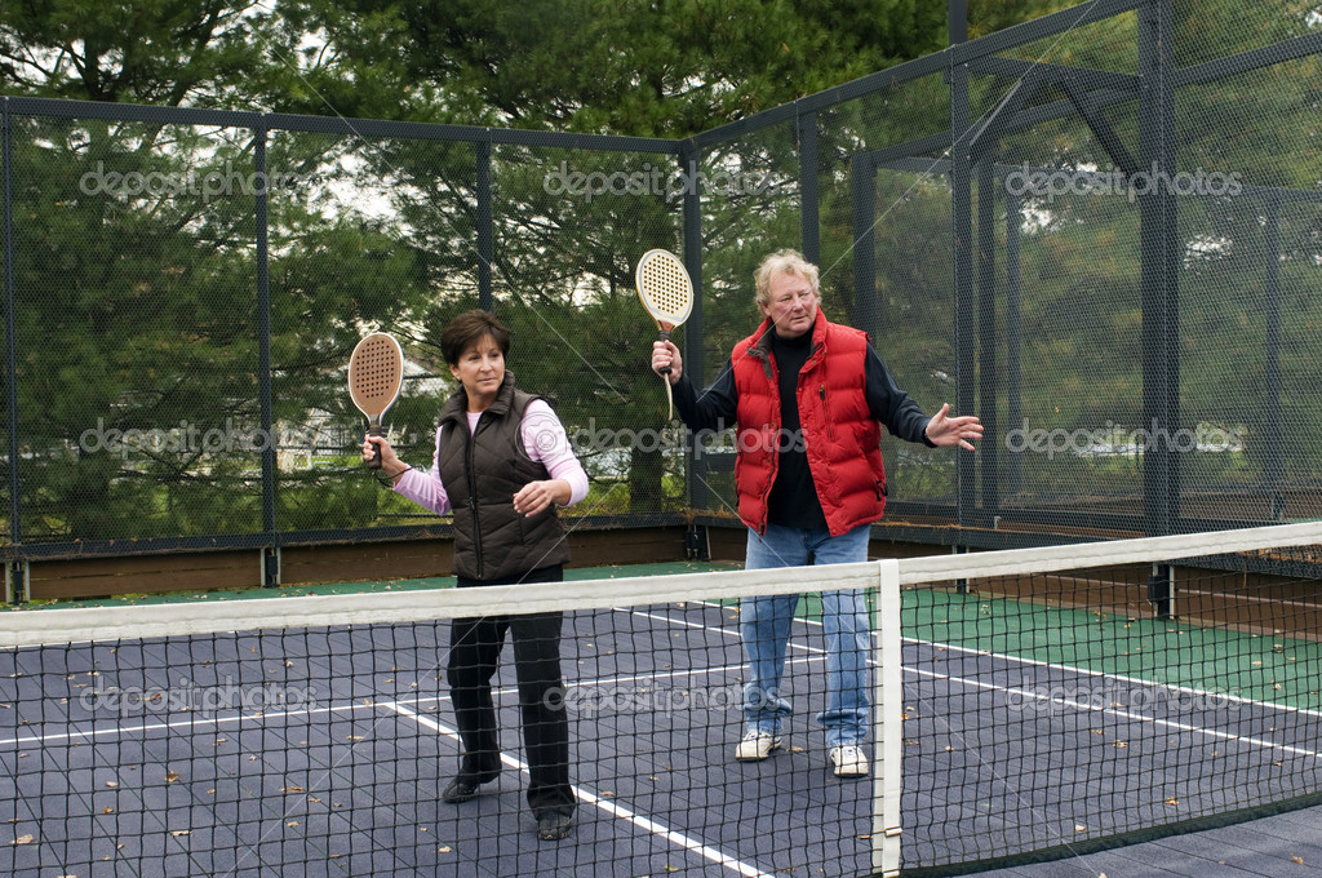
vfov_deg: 31.8
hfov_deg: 46.5
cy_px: 439
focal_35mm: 42
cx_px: 661
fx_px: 1540
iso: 200
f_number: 8
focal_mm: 28
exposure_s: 1/80
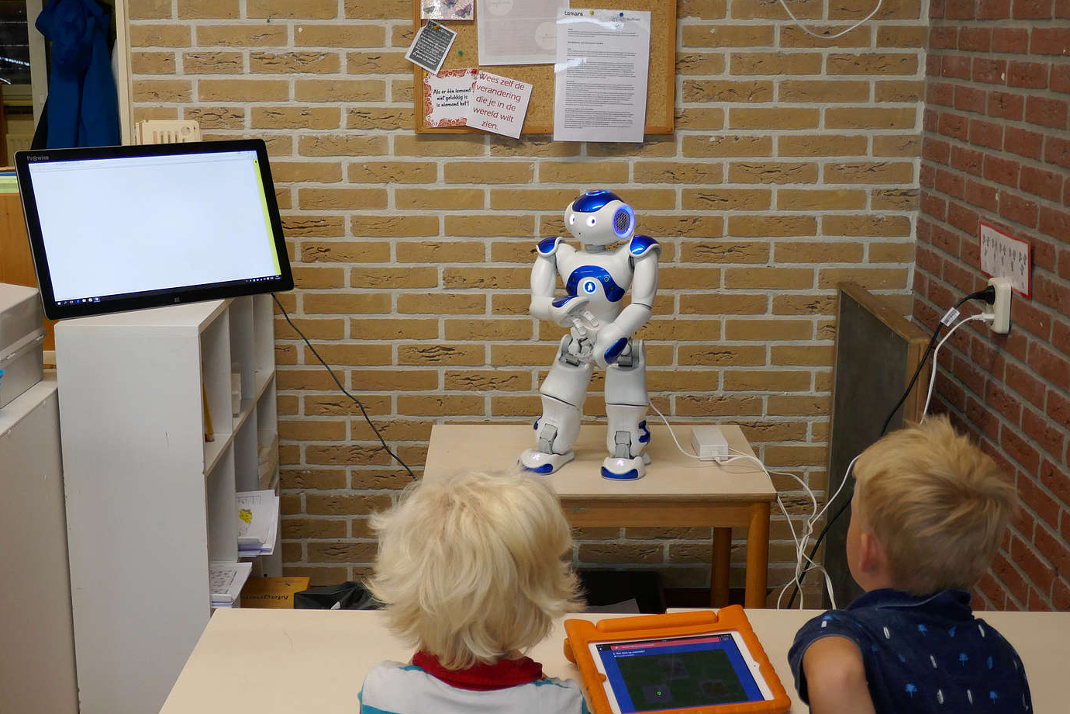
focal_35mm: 48
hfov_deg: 41.1
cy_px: 357
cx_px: 523
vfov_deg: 28.1
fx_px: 1427
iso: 1000
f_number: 4
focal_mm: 16.9
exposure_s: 1/80
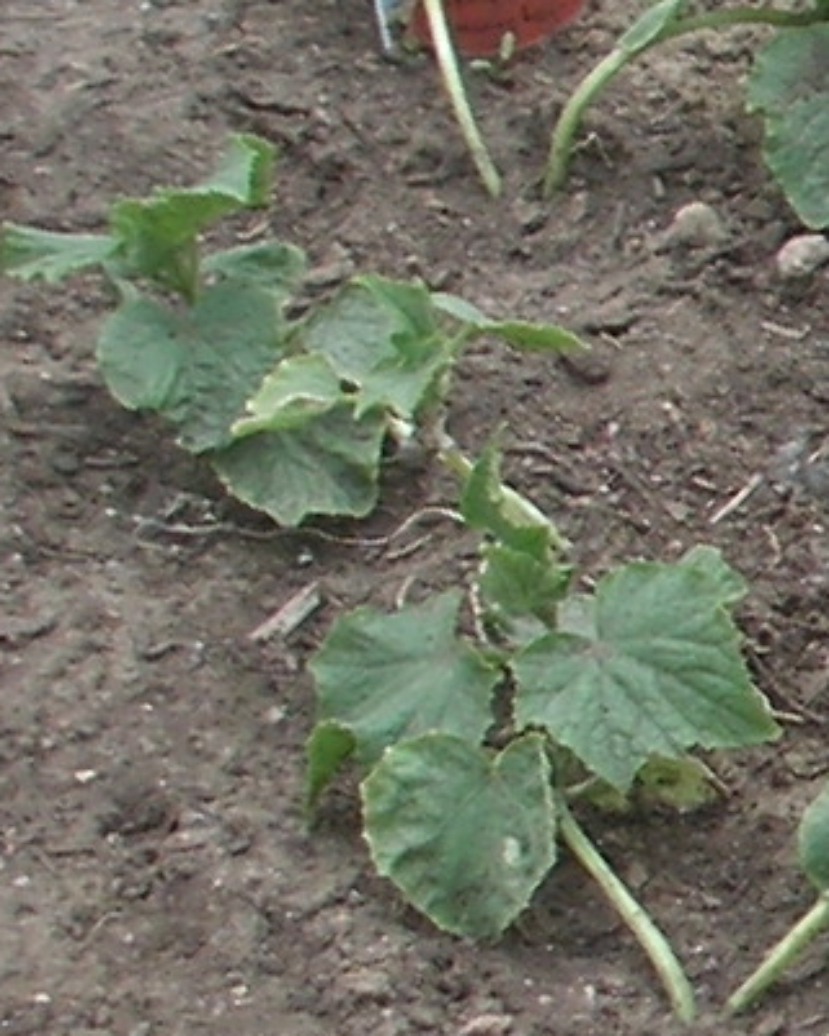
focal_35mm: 237
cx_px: 3029
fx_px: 7266
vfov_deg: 8.1
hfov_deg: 5.8
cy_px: 661
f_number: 3.3
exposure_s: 1/350
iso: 50
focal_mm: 6.3
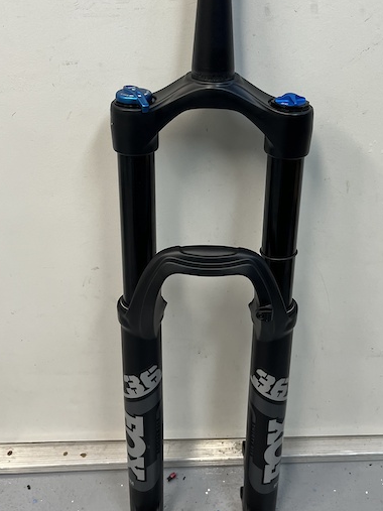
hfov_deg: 35.0
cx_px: 223
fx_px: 605
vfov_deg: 45.3
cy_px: 180
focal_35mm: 41
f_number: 1.6
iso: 125
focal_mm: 5.1
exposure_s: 1/120
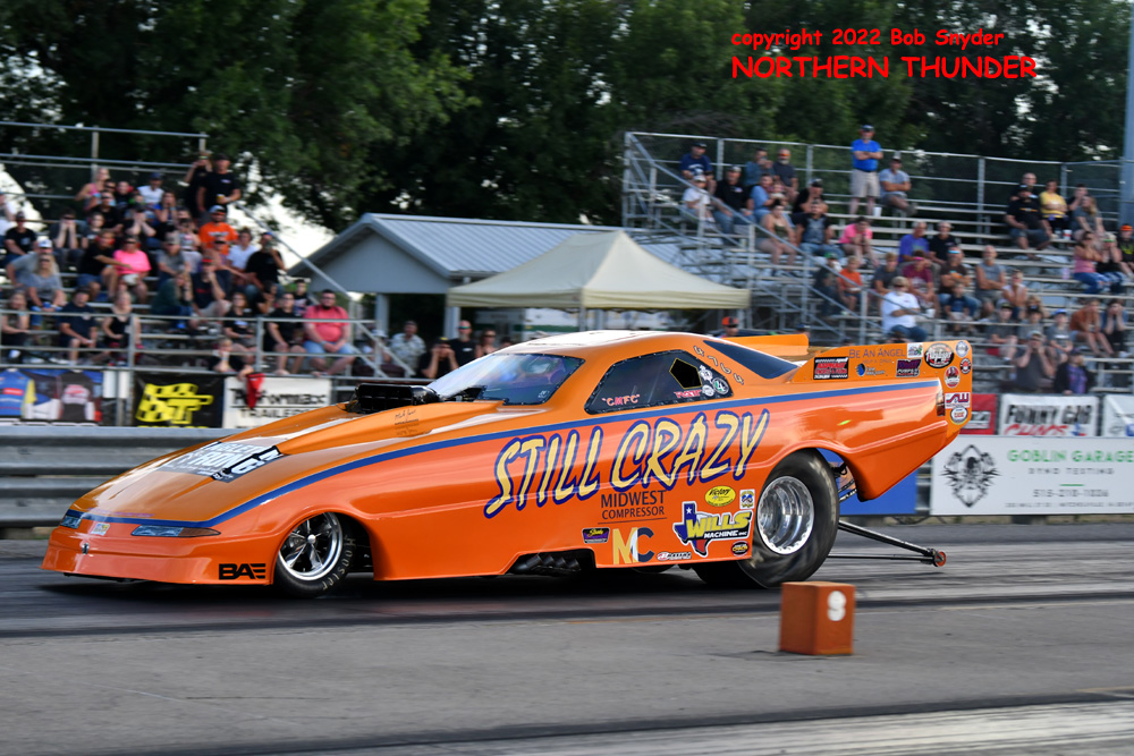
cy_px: 378
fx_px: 3402
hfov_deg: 18.9
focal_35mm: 108
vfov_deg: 12.7
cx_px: 567
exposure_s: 1/800
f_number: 3.2
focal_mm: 72
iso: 320
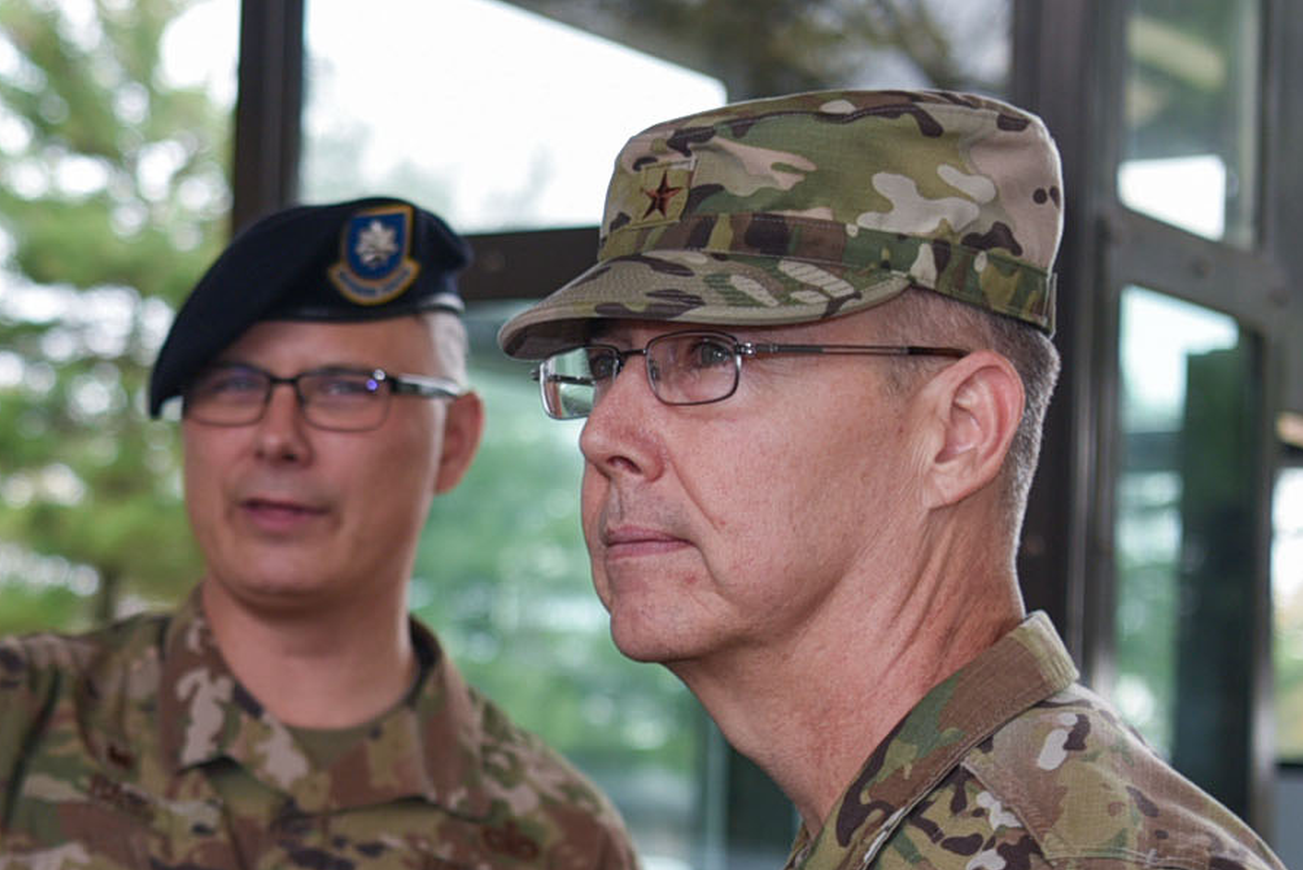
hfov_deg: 15.6
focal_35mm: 128
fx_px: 4634
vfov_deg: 10.7
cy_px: 705
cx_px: -104
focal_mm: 38
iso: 80
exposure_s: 1/200
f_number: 2.8
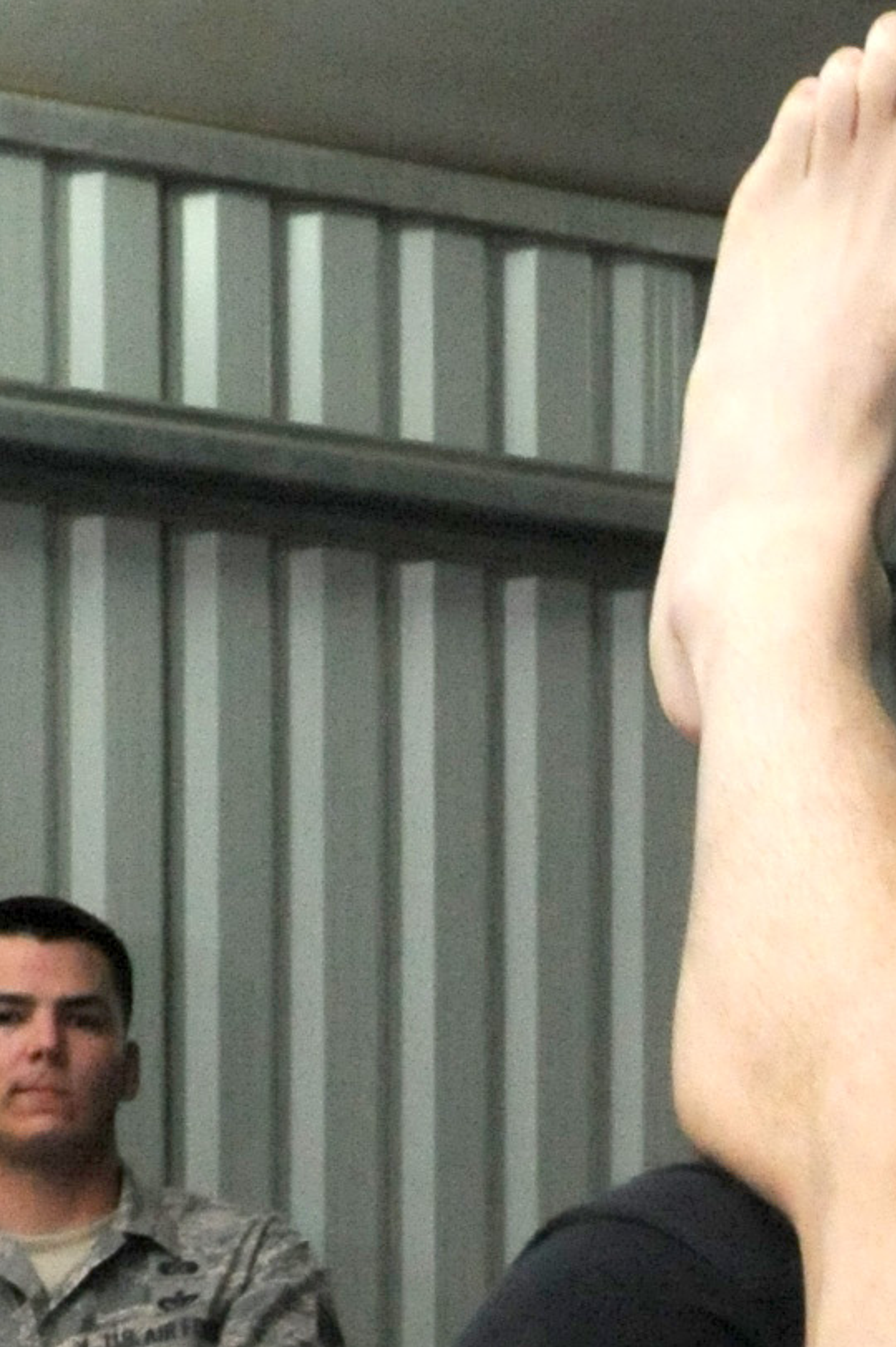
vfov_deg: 10.2
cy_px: 2389
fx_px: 7105
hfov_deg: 6.8
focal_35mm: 190
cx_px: 2164
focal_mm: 24
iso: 1250
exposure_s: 1/60
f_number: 8
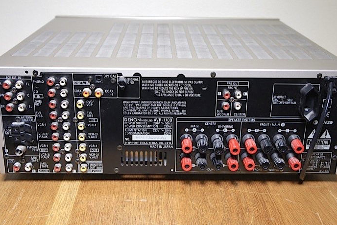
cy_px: 105
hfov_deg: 44.9
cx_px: 170
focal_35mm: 44
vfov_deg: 30.8
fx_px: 408
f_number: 5
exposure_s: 1/60
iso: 200
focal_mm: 25
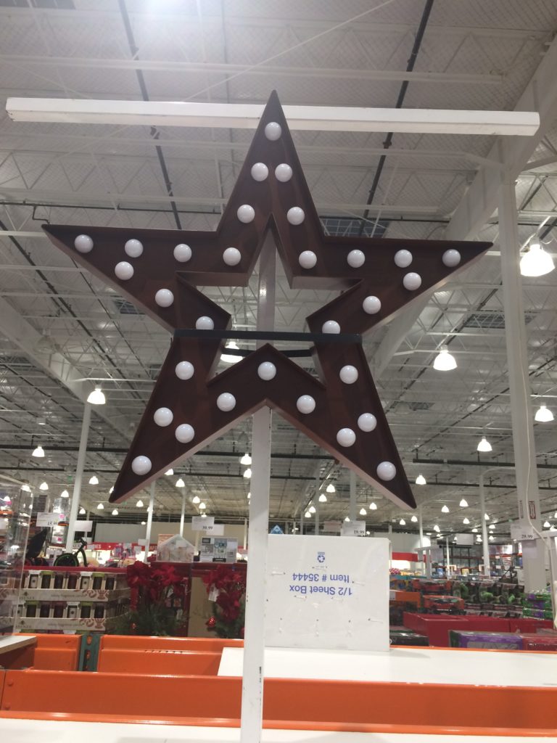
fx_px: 622
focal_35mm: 29
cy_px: 372
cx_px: 278
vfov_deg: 61.7
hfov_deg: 48.2
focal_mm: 4.15
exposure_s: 1/30
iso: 64
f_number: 2.2
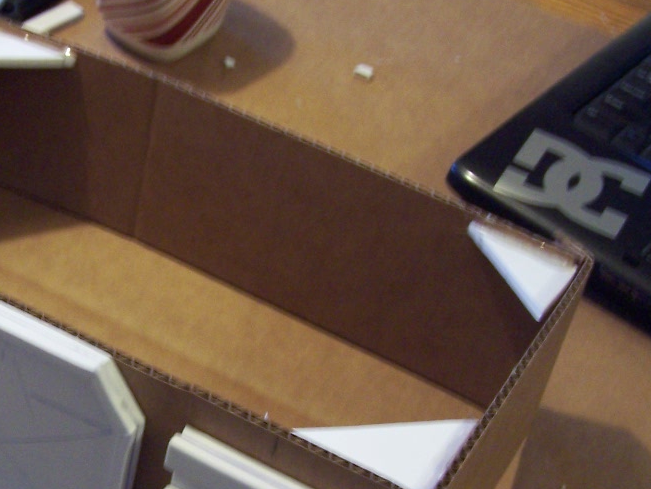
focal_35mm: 70
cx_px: 147
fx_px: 1317
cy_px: 357
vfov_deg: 20.9
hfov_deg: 27.3
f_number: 2.8
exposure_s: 1/8
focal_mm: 6.3
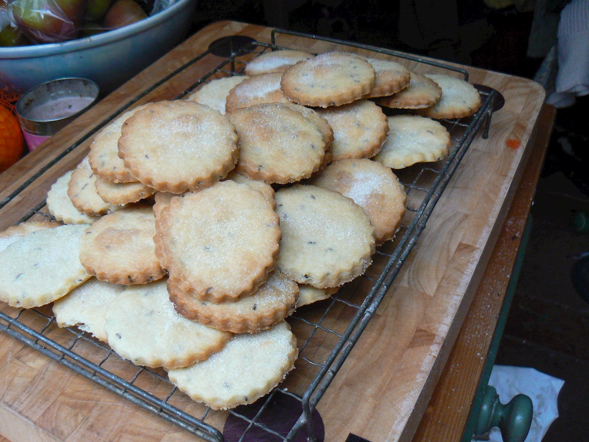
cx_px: 294
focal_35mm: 36
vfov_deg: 39.7
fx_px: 613
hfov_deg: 51.4
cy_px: 221
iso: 200
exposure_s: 1/25
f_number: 2.8
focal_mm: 6
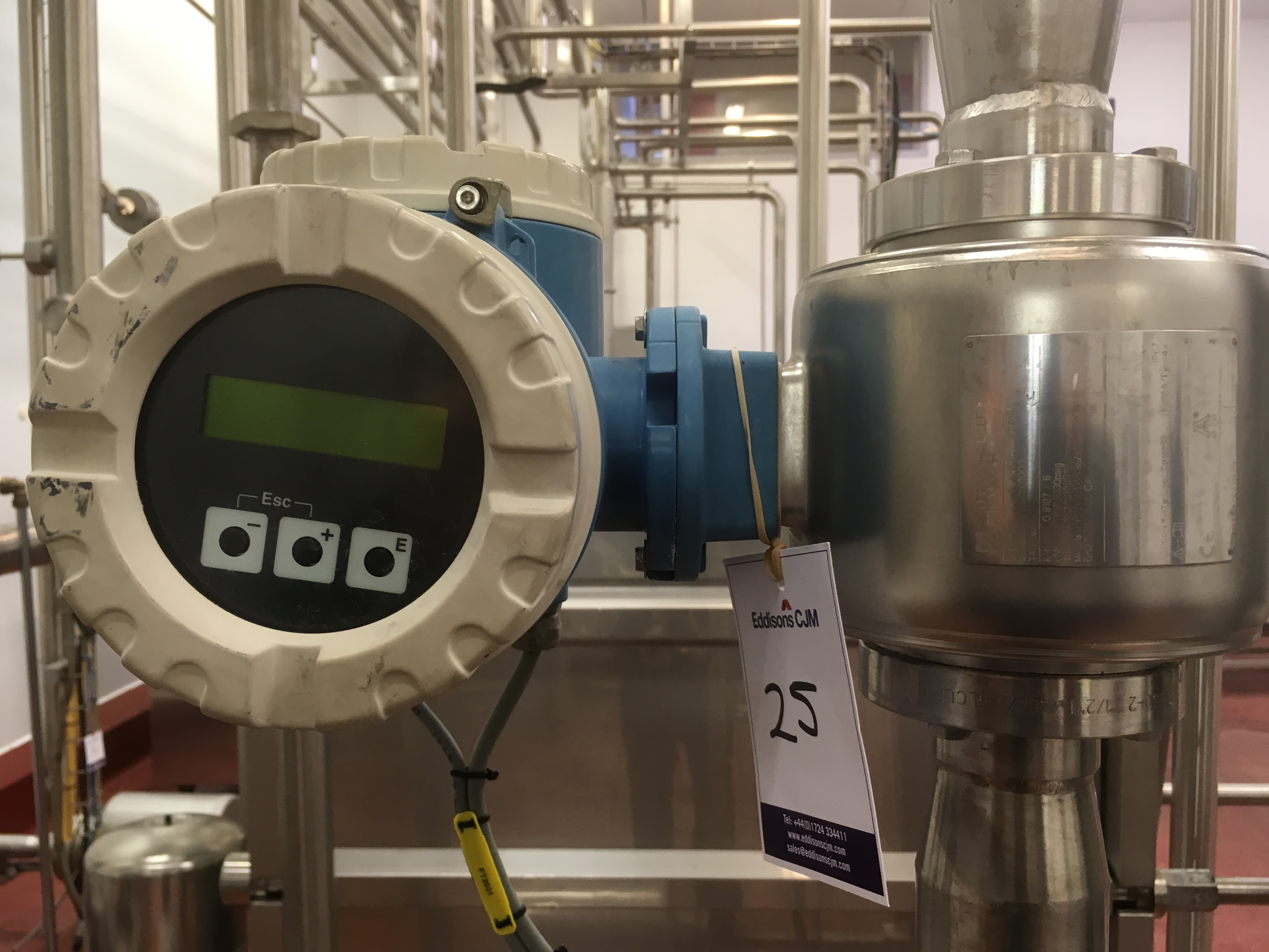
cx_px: 634
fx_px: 1063
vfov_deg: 48.2
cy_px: 476
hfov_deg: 61.7
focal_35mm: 29
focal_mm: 4.15
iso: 64
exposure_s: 1/33
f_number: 2.2
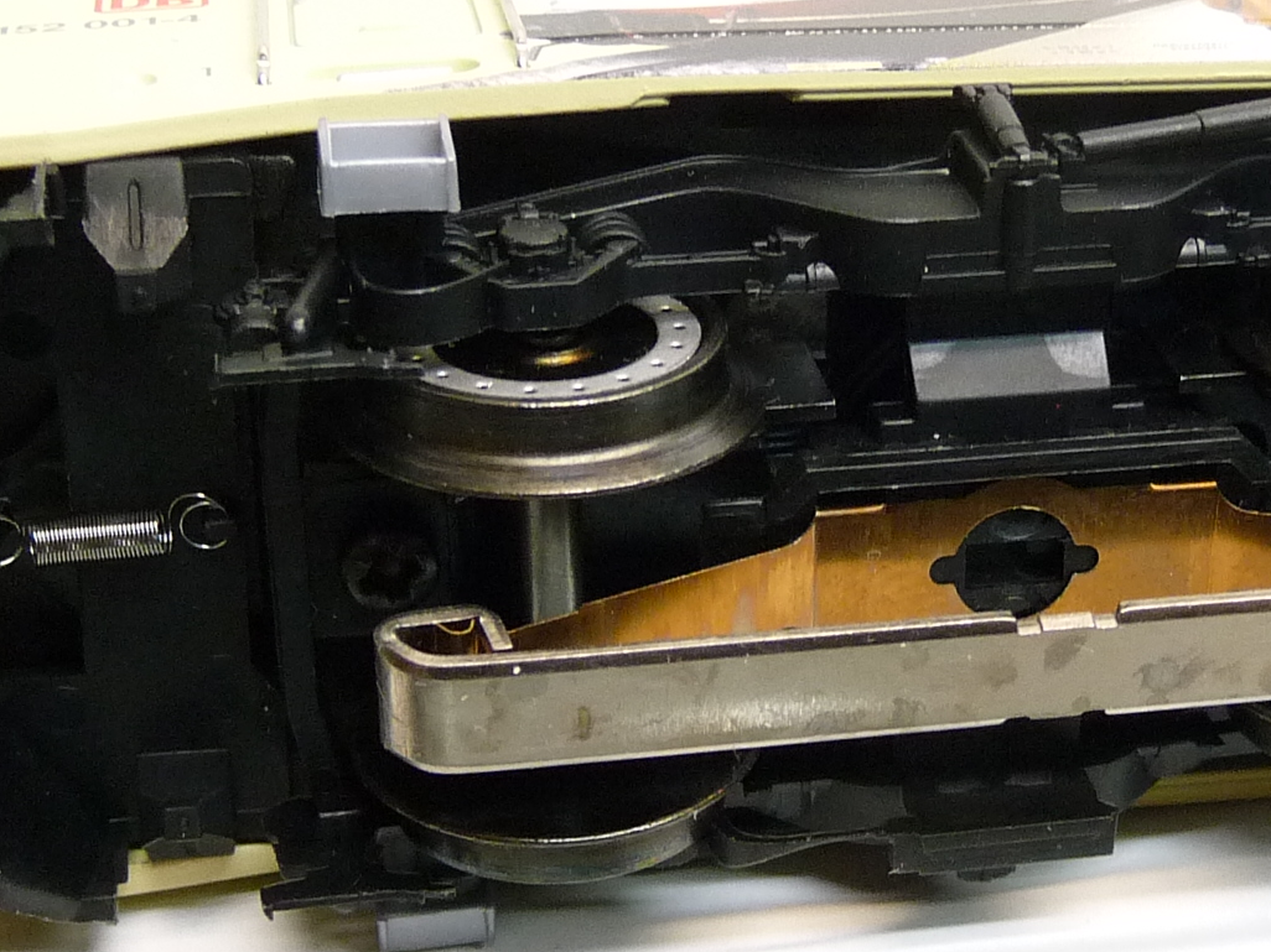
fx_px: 2863
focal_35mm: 78
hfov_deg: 24.9
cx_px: 884
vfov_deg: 18.8
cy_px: 629
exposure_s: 1/30
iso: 250
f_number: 3.4
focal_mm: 5
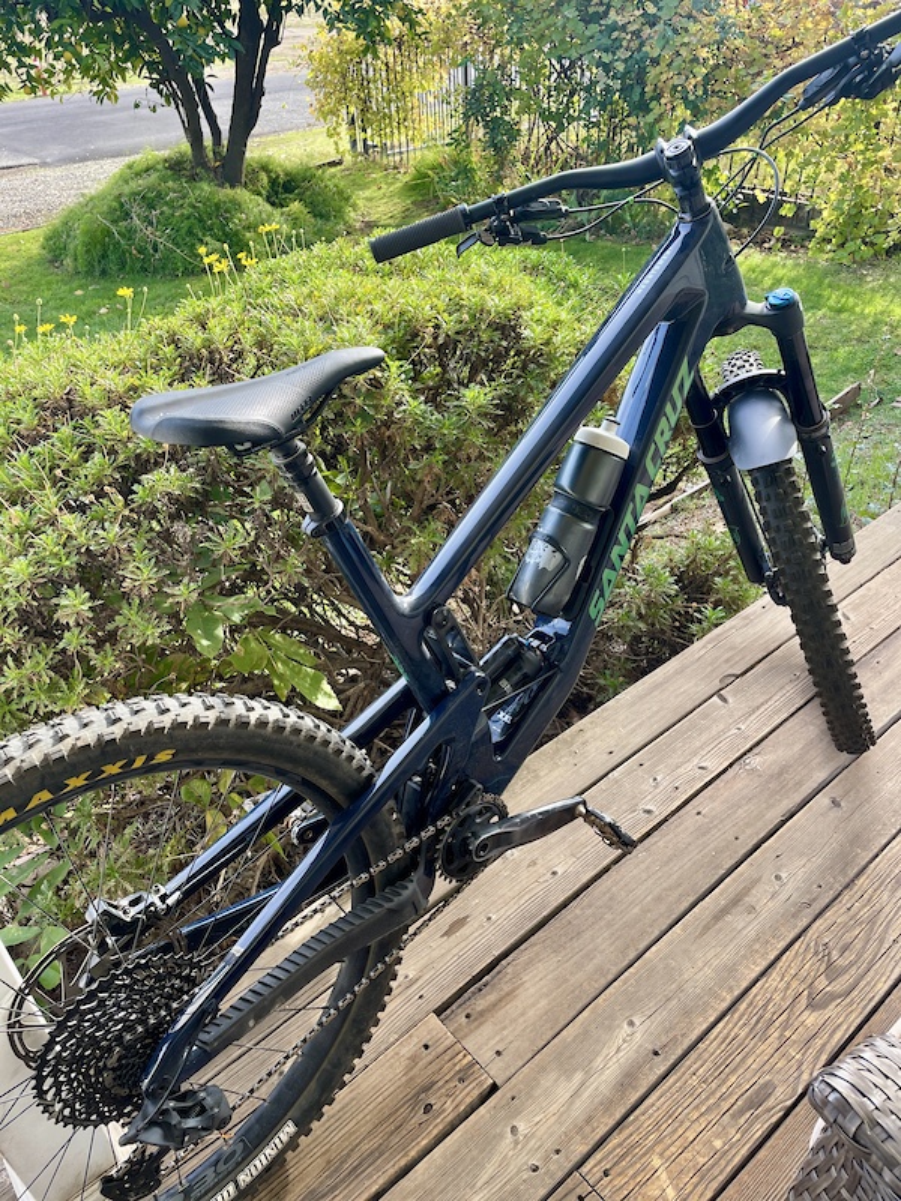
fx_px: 902
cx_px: 450
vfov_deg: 67.3
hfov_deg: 53.1
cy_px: 600
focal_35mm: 26
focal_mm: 4.2
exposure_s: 1/121
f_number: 1.6
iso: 32
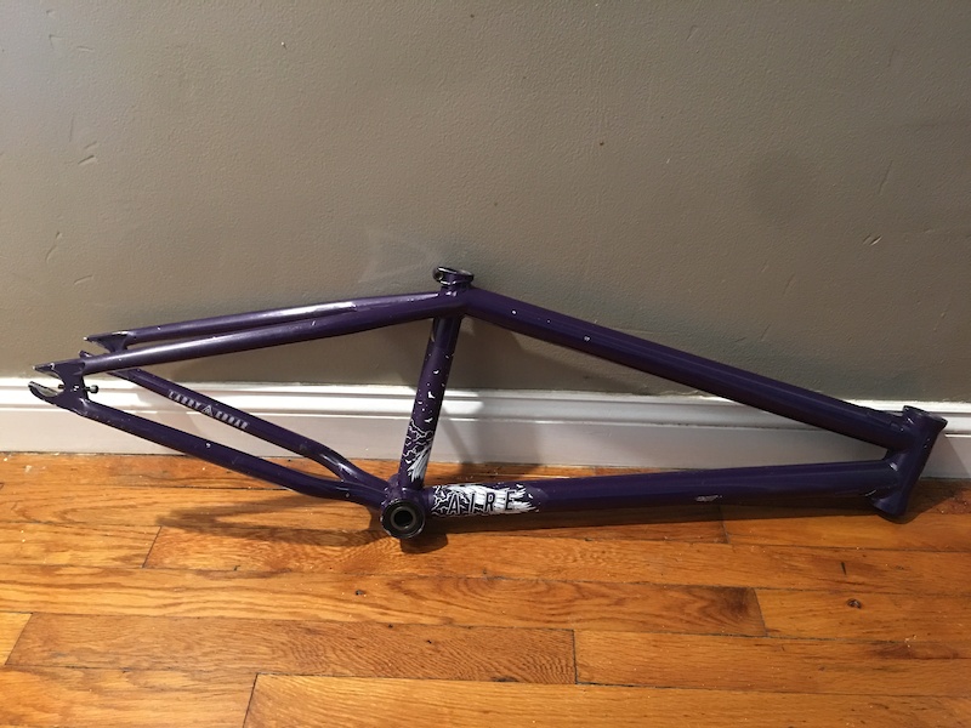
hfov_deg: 61.7
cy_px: 364
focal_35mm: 29
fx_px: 813
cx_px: 486
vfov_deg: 48.2
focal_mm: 4.15
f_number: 2.2
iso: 125
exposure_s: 1/4
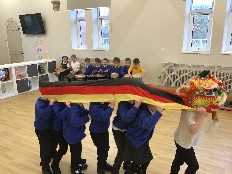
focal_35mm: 31
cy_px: 87
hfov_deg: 58.4
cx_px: 116
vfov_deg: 45.4
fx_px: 208
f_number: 2.4
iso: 64
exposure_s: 1/33
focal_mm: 3.3
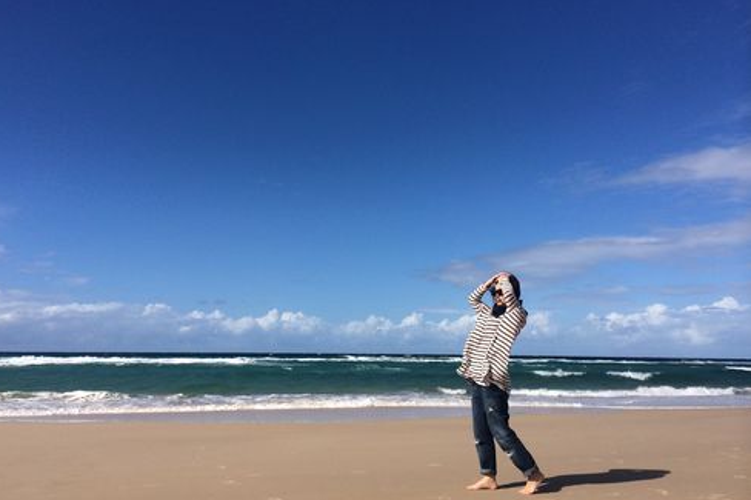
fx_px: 667
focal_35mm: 32
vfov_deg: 41.1
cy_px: 250
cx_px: 368
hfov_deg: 58.7
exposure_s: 1/4566
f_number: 2.2
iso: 40
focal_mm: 4.12
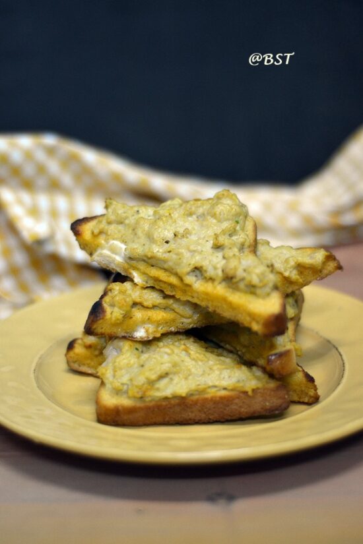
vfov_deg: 27.0
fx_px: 1134
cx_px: 182
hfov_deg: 18.2
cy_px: 272
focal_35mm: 75
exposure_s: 1/60
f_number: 1.8
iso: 400
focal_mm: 50
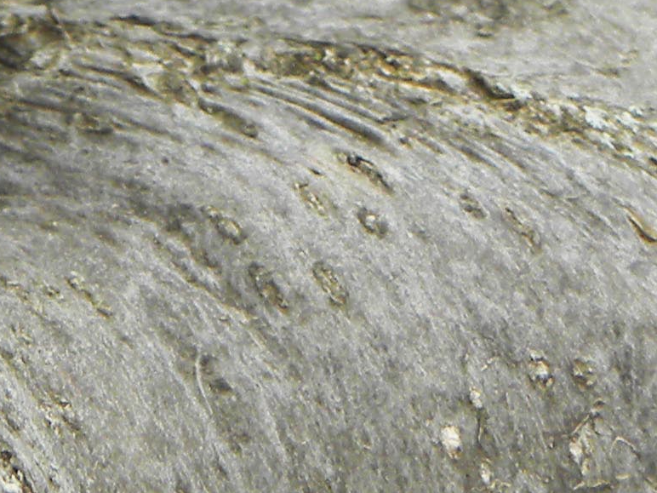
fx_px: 9338
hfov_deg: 4.0
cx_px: -799
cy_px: -599
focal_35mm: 492
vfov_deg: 3.0
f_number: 4.5
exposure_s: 1/165
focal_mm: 16.9
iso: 64
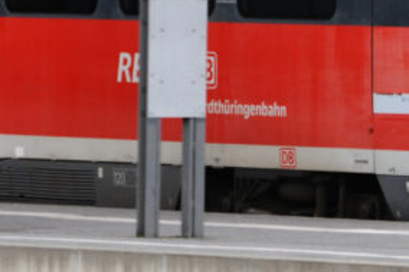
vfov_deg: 2.0
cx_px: 541
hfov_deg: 2.9
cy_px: -24
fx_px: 7971
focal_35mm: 702
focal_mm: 130
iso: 400
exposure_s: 1/80
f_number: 9
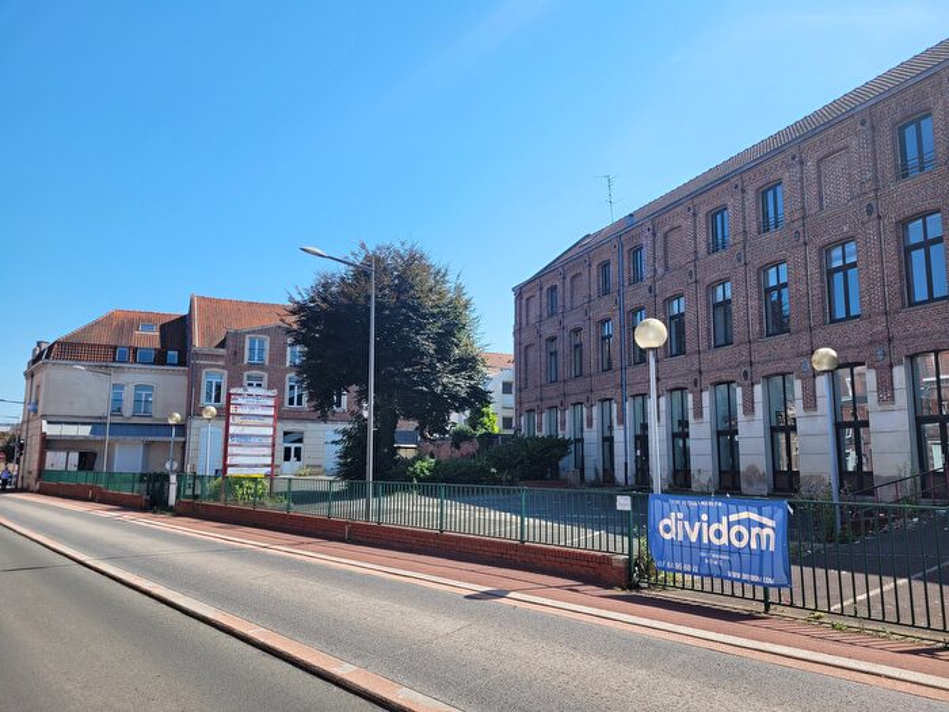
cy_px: 356
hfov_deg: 67.3
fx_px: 713
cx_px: 474
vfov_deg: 53.1
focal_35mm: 26
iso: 40
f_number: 1.8
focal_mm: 5.4
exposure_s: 1/1695
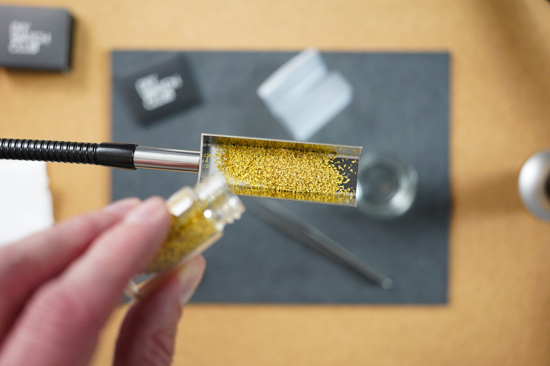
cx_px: 275
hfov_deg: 54.4
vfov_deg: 37.8
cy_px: 183
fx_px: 535
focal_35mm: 35
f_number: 2.8
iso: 2500
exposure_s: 1/100
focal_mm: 35
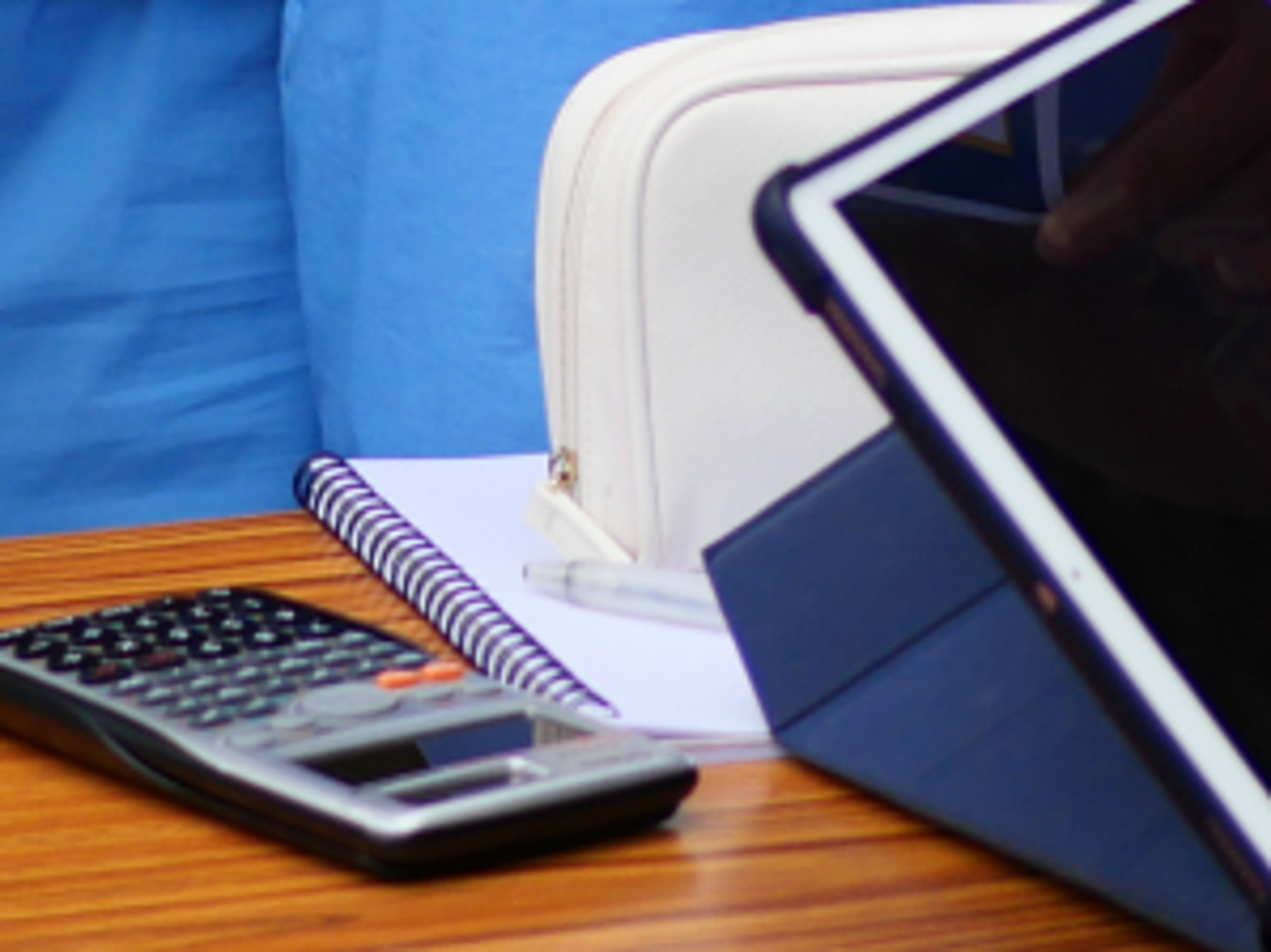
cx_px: 714
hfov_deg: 7.4
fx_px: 9836
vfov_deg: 5.4
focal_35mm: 268
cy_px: -1326
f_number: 1.7
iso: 200
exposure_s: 1/2500
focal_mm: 25
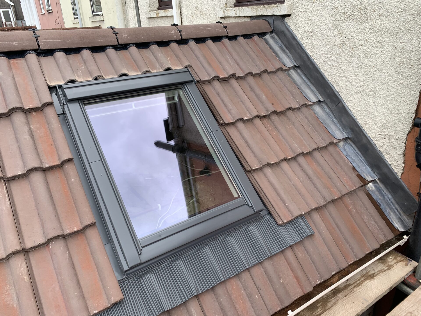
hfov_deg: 67.3
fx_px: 316
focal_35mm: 26
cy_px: 158
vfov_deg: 53.1
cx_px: 210
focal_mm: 4.25
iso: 25
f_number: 1.8
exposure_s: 1/485
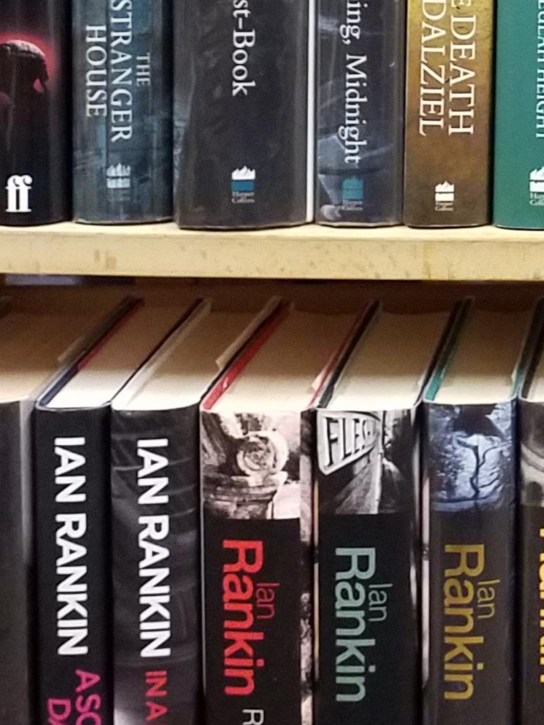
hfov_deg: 16.5
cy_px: -131
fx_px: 1823
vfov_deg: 21.0
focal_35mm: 87
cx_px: 600
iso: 320
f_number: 1.9
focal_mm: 3.6
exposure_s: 1/20
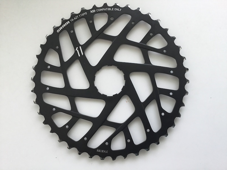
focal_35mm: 31
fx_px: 203
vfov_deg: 45.4
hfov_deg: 58.4
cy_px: 85
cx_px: 114
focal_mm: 3.3
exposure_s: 1/120
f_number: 2.4
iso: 40
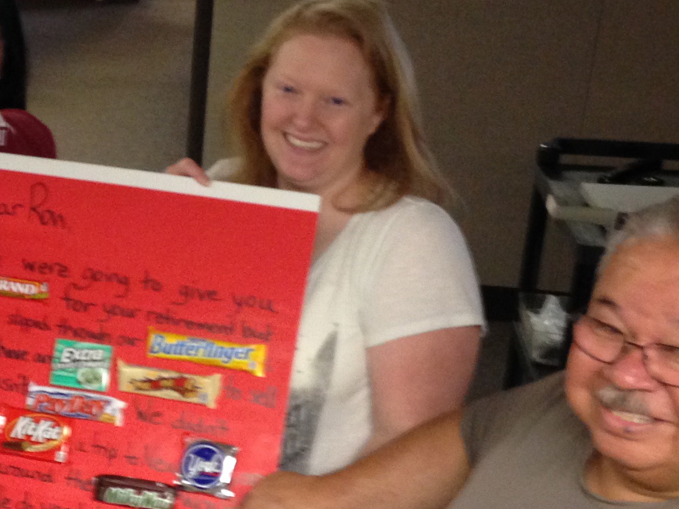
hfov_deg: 22.0
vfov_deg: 17.2
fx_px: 1687
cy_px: 302
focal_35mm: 86
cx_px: 26
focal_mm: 4.12
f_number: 2.4
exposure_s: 1/20
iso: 200
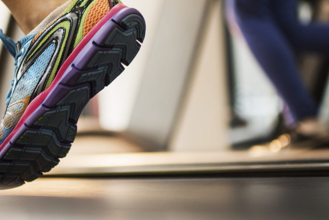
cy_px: 79
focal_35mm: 73
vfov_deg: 18.6
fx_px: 667
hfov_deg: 27.2
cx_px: 68
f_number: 1.4
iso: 320
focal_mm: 35
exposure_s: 1/800
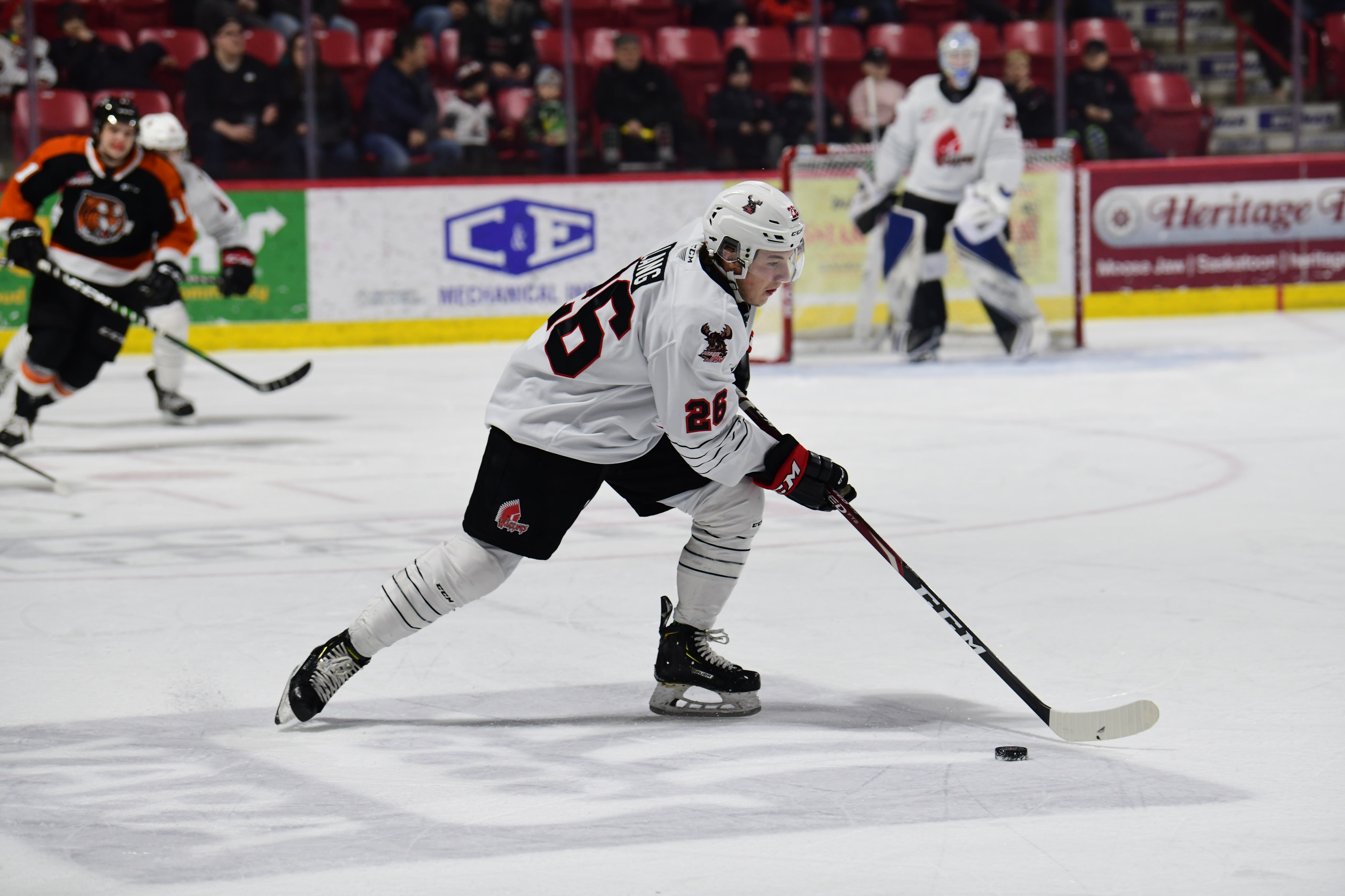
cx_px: 672
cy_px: 448
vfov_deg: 9.1
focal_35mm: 150
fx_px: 5604
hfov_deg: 13.7
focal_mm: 150
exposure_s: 1/800
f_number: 4
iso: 1250
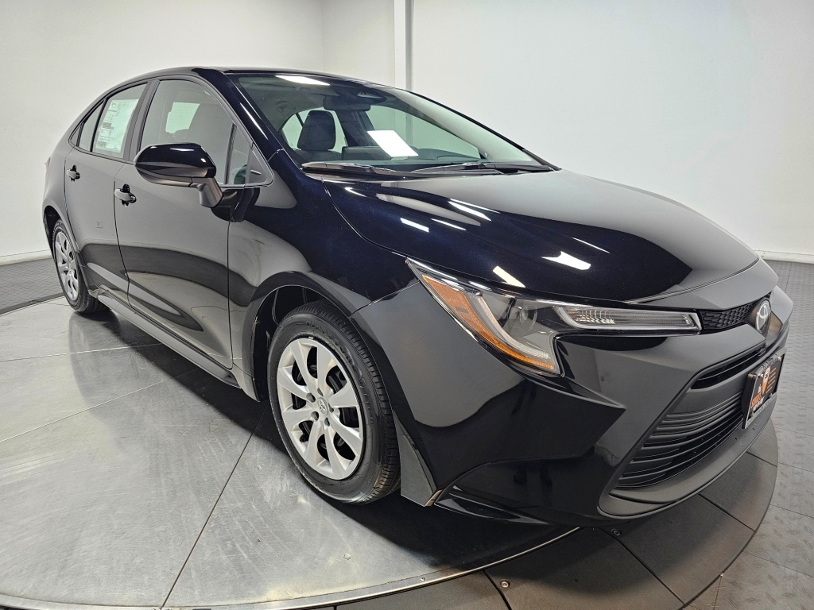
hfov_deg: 73.9
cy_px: 305
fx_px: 541
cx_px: 407
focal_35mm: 23
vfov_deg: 58.9
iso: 500
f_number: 1.7
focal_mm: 6.3
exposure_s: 1/60
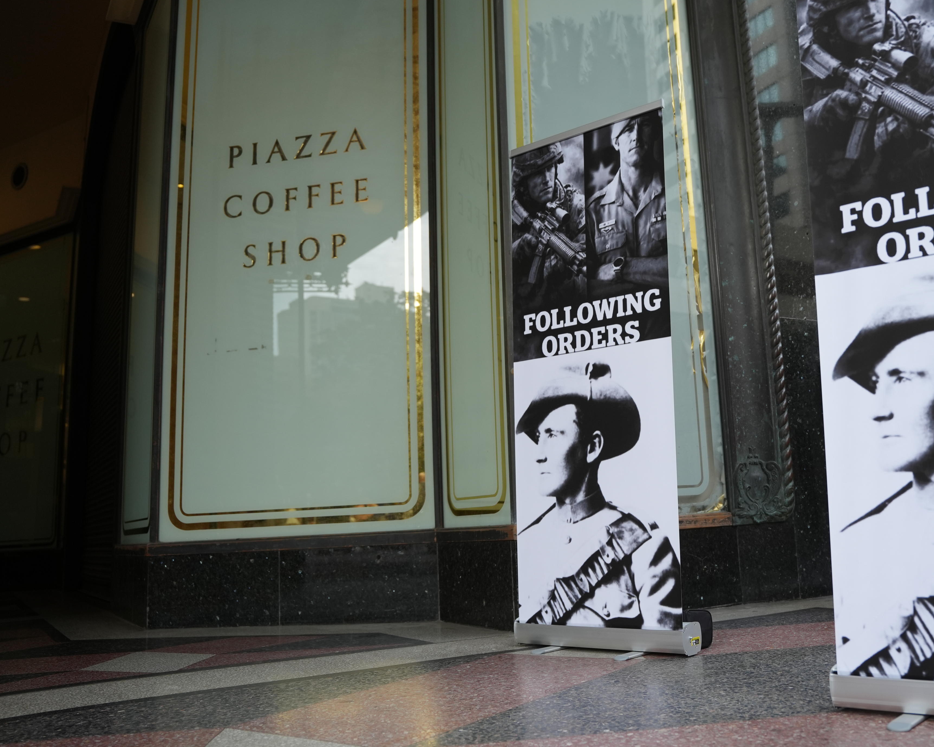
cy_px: 320
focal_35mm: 35
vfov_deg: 42.5
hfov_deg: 50.9
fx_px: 959
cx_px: 629
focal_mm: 25.5
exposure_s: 1/1600
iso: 500
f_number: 2.8
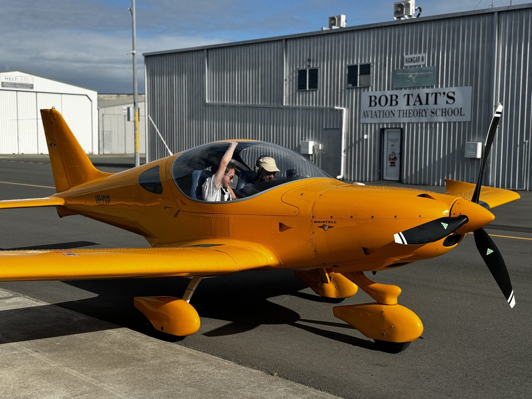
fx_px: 738
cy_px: 200
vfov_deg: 30.3
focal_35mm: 48
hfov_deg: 39.7
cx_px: 266
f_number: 1.78
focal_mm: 6.86
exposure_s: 1/6410
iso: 64
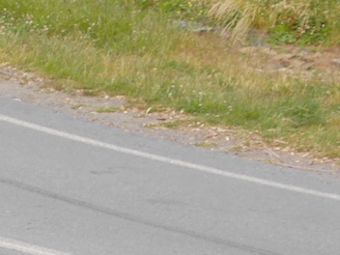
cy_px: 760
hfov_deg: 7.8
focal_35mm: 232
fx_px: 2279
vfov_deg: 5.9
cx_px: -537
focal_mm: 19
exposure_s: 1/200
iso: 200
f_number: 5.6
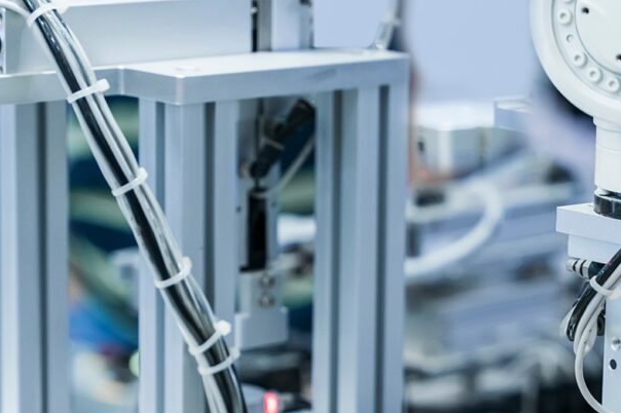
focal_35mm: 173
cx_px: 533
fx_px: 2982
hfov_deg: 11.8
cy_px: 402
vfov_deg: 7.9
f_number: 3.5
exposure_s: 1/320
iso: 1600
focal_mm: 68
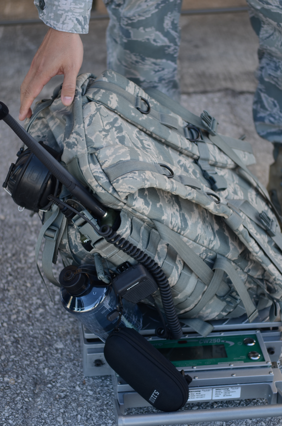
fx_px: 974
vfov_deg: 24.7
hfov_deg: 16.5
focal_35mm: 82
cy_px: 213
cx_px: 141
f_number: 2.8
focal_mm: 55
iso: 100
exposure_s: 1/200
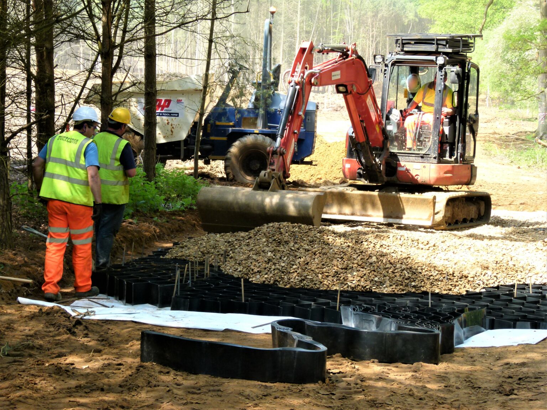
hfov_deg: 18.4
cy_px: 205
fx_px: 1691
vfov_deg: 13.8
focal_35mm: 107
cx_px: 274
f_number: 4
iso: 100
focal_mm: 19.3
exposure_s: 1/100
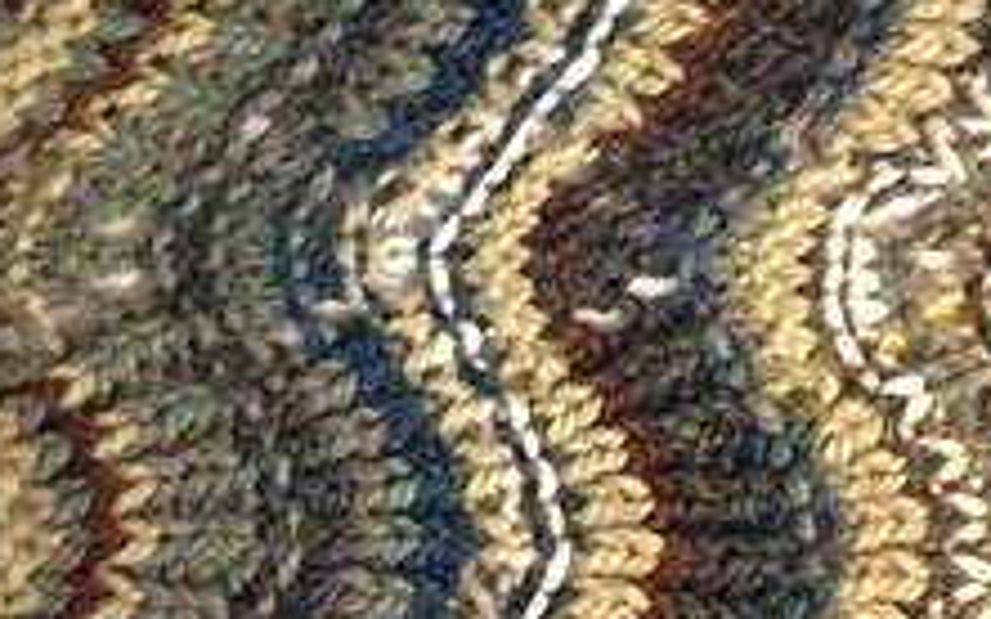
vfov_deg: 15.5
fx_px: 2268
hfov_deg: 24.6
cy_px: 146
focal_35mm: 84
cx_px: 453
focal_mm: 4.28
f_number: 2.4
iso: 640
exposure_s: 1/15
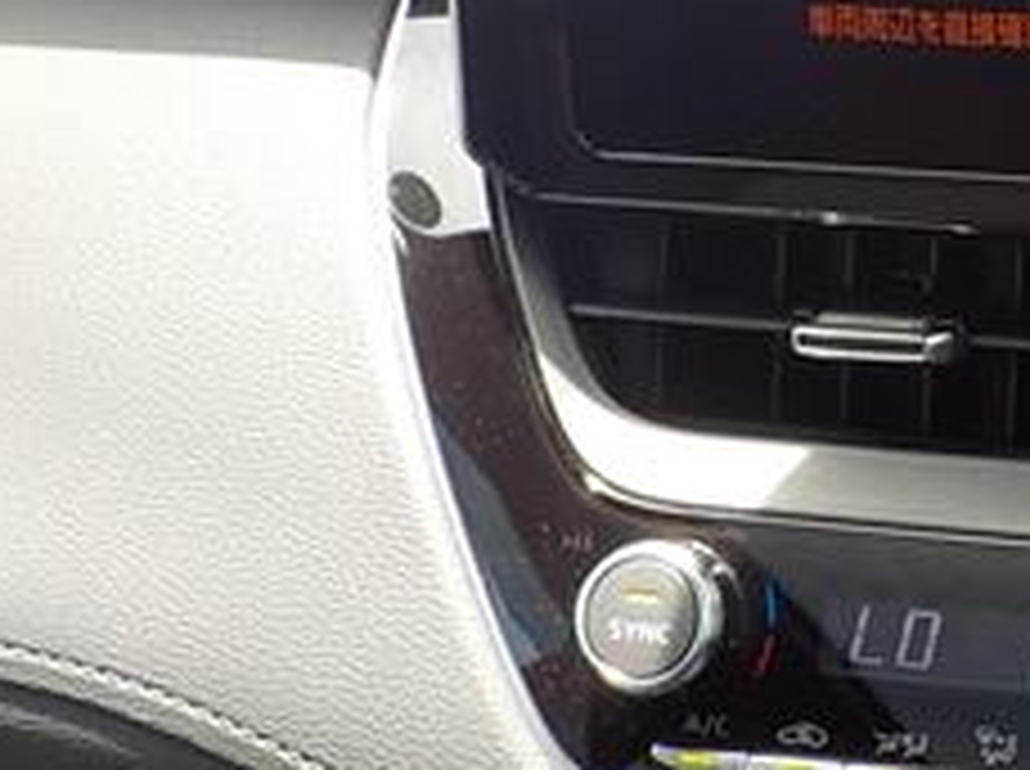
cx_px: 1124
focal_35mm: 84
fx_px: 2495
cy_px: 311
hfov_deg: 22.1
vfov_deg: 17.5
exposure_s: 1/100
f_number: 3.3
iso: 125
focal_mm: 4.1
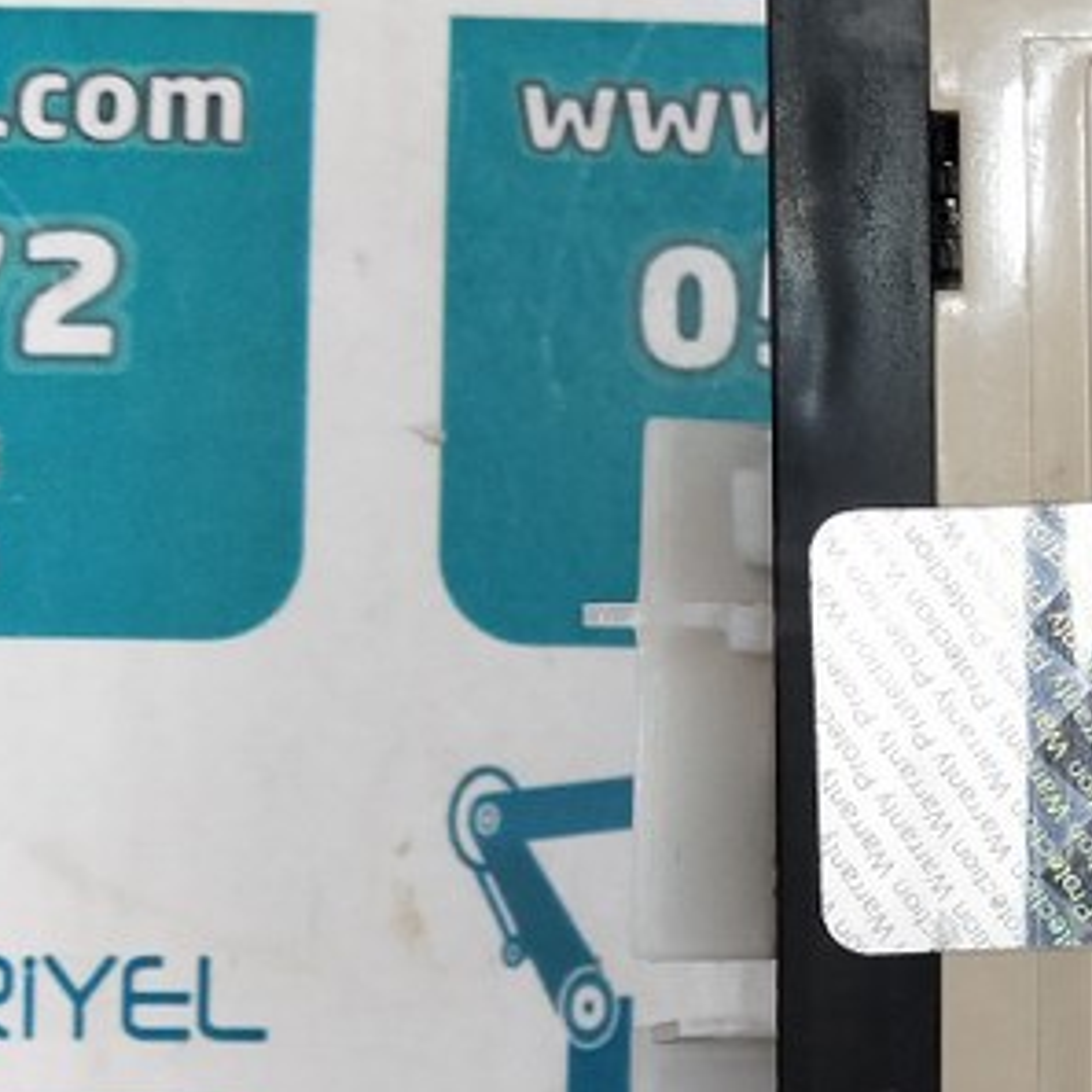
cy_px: 783
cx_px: 1449
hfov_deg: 22.0
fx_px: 2498
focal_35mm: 70
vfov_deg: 24.5
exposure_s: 1/50
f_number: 1.7
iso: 157
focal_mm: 3.99
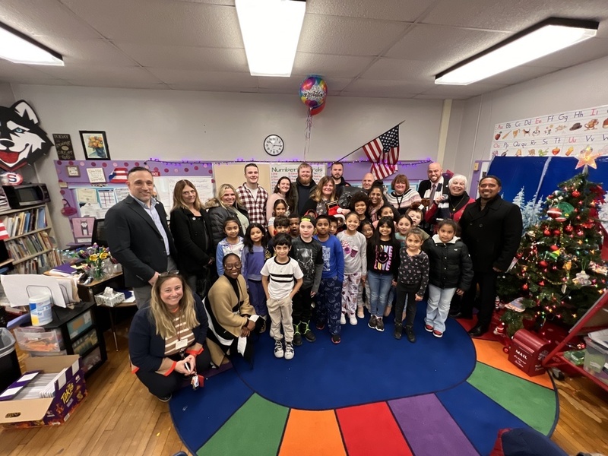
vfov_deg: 89.9
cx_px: 304
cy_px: 228
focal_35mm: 13
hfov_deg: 106.2
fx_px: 228
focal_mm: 1.57
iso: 200
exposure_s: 1/60
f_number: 1.8
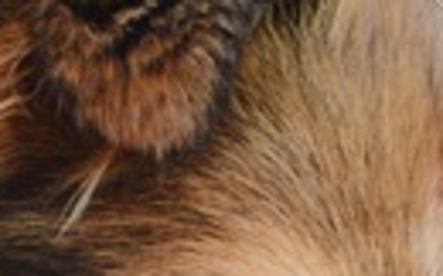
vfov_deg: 2.8
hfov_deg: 4.6
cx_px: 191
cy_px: 440
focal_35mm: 459
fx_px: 5537
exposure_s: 1/125
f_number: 5.3
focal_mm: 66
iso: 280
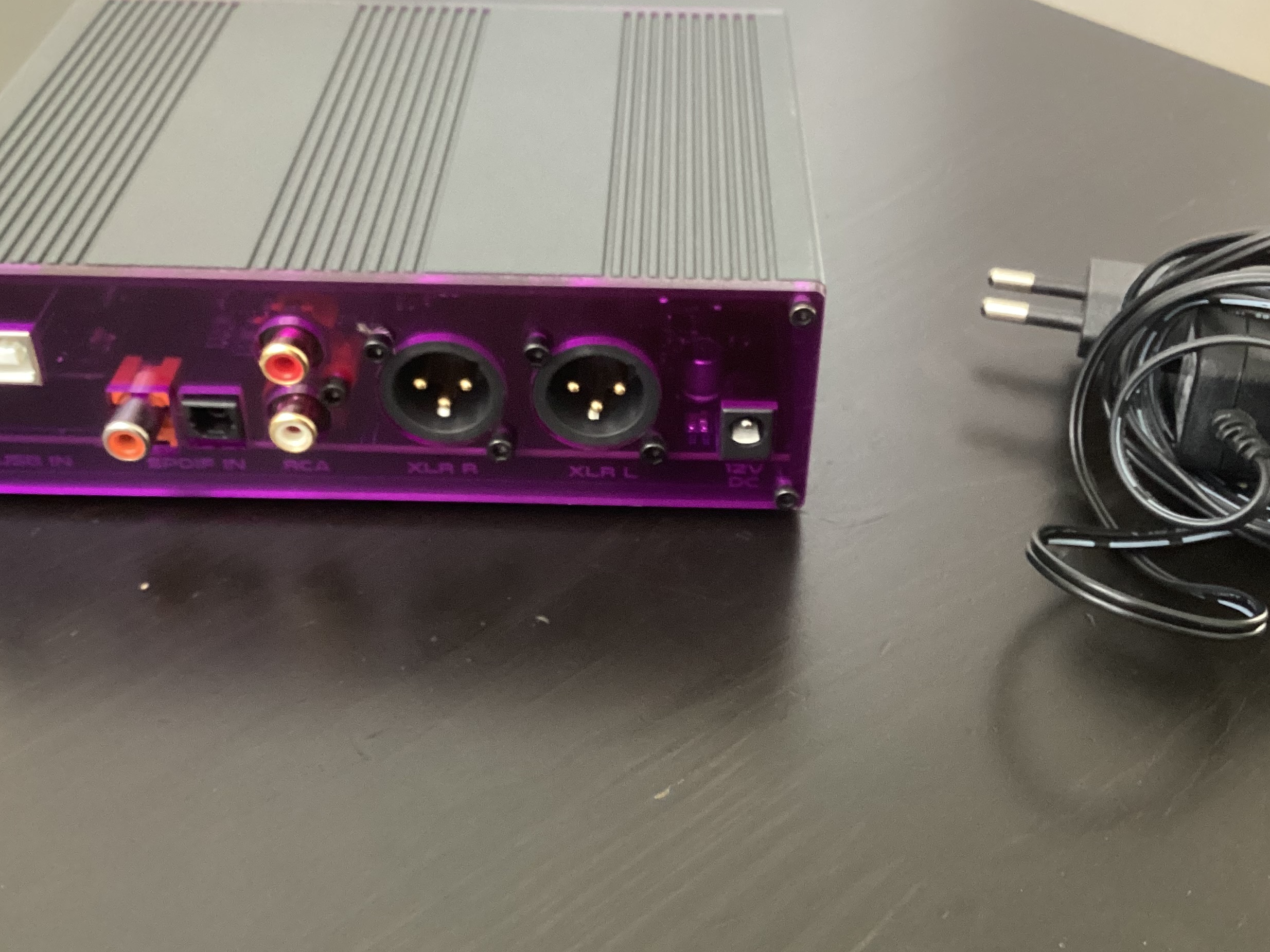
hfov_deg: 45.8
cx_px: 634
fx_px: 1504
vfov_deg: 35.0
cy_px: 388
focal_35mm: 41
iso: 320
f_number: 2.4
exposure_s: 1/33
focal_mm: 3.3
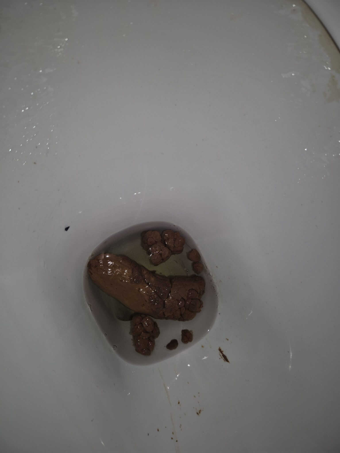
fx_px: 301
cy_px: 226
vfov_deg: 73.9
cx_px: 170
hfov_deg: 58.9
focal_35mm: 23
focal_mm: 5.4
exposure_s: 1/274
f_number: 1.8
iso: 25
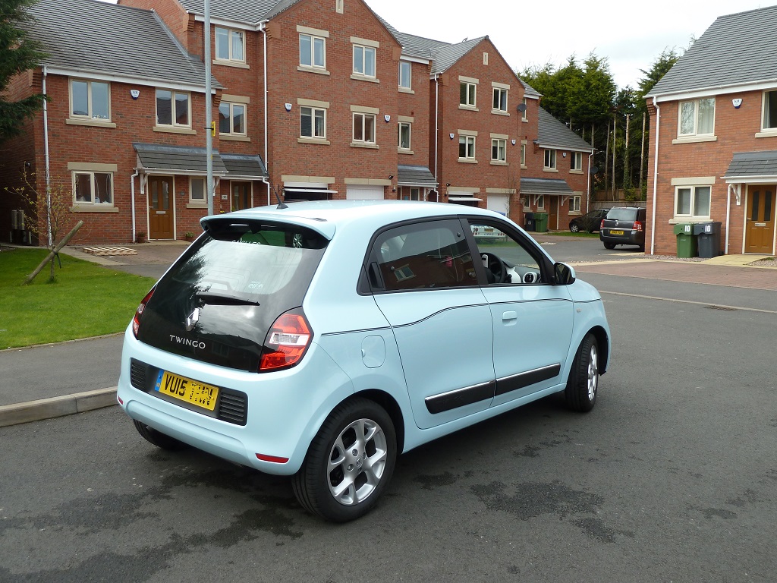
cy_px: 292
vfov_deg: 46.8
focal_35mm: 30
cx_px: 388
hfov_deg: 60.0
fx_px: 673
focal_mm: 5
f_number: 4
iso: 80
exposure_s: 1/320
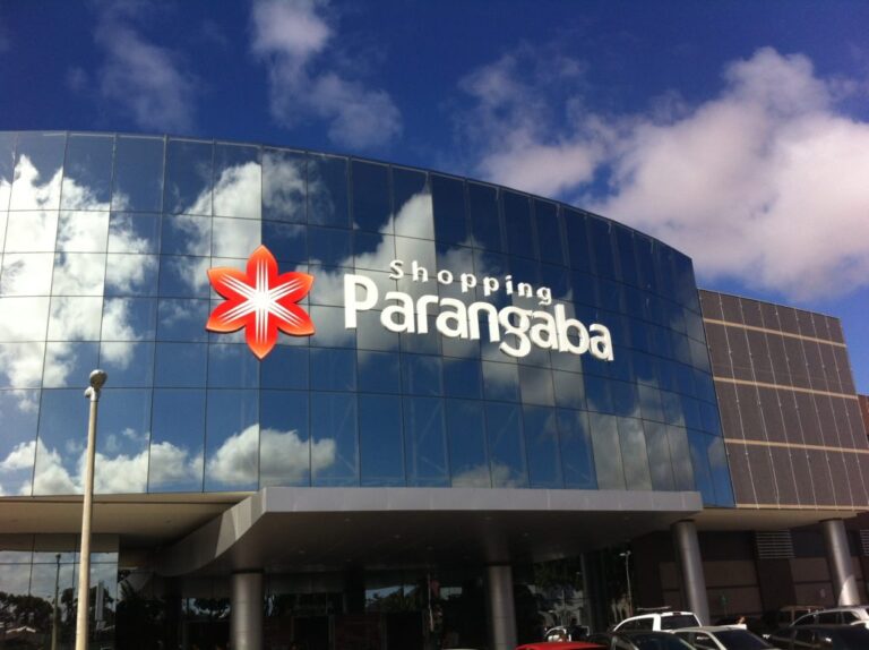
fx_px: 878
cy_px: 325
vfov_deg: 40.6
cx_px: 434
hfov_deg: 52.7
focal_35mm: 35
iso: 80
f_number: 2.8
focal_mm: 3.85
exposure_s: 1/1885
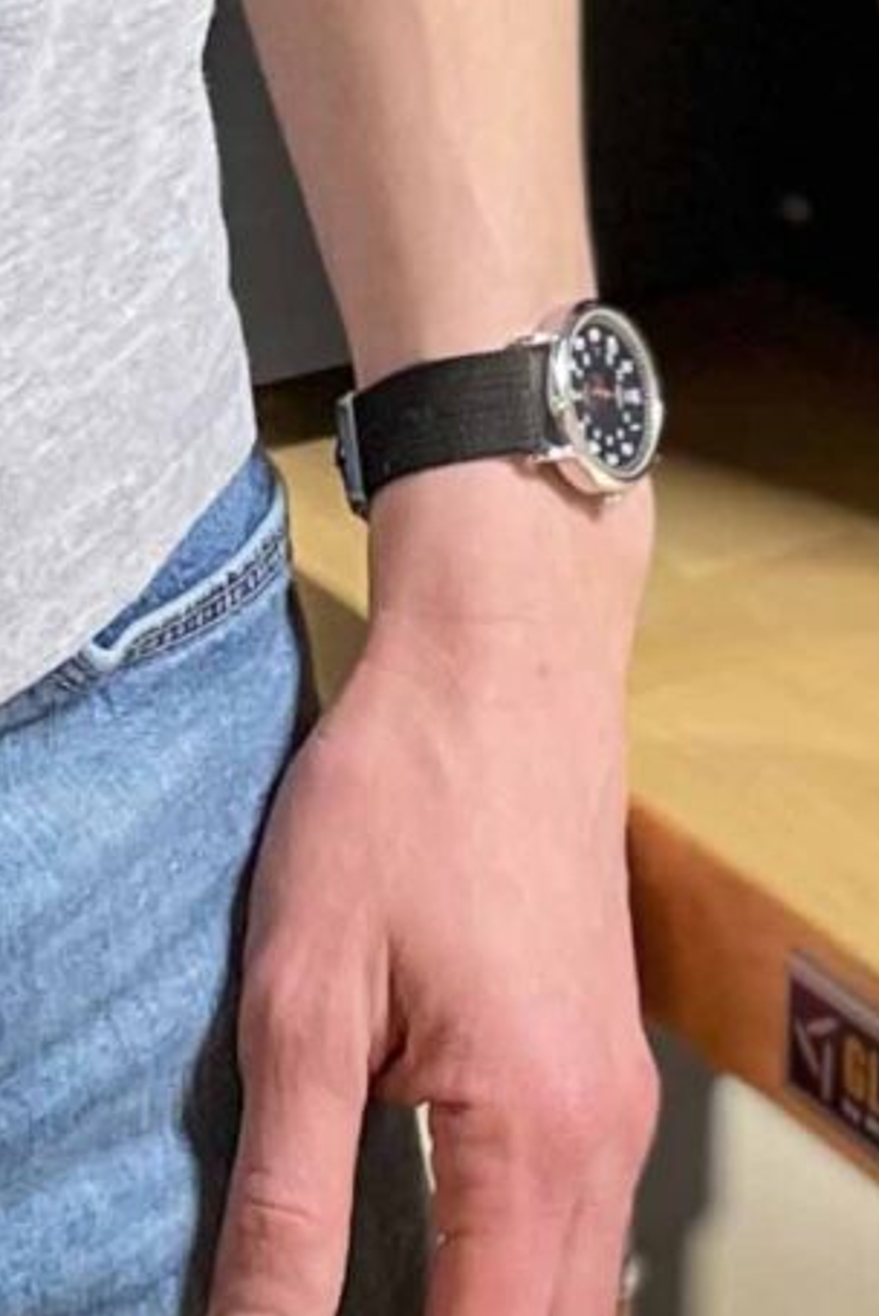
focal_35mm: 152
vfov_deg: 11.8
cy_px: -1504
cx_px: 969
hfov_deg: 9.0
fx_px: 5558
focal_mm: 4.2
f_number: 1.6
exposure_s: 1/60
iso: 160
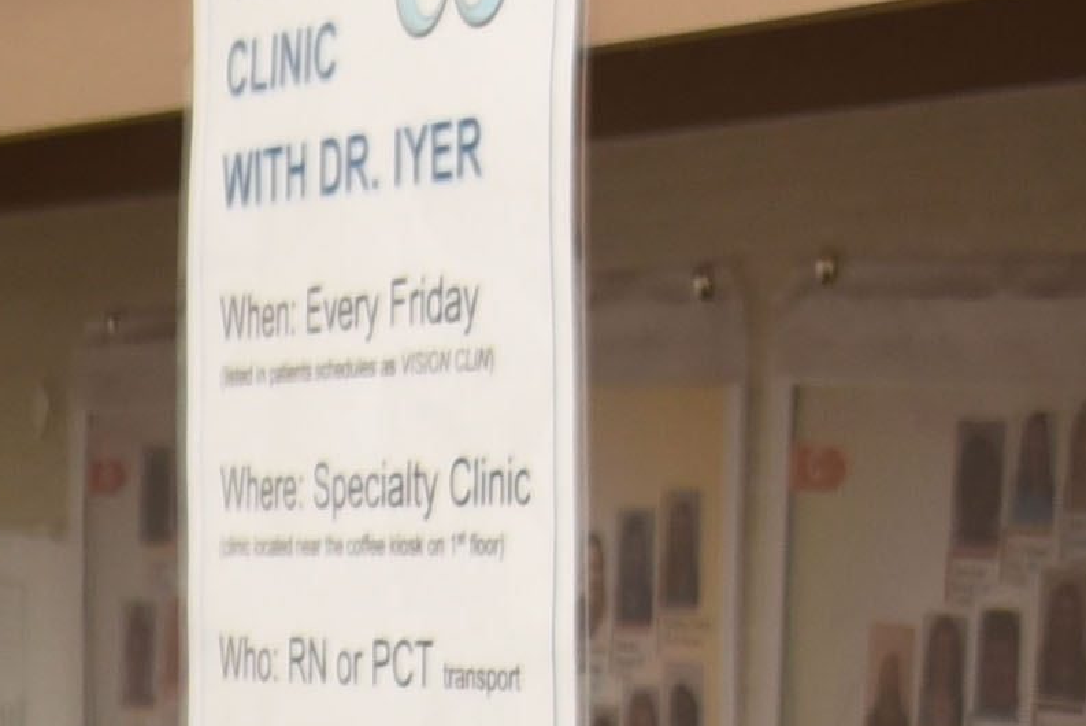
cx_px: -635
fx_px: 5494
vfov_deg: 7.1
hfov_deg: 10.8
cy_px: 1801
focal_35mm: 182
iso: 560
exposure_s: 1/80
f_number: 5
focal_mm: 24
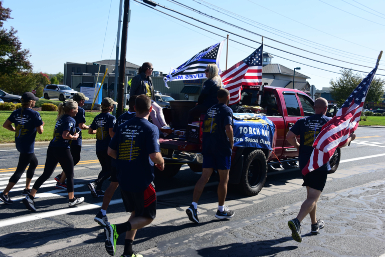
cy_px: 128
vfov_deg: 28.1
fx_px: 514
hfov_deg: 41.1
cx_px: 192
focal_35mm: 48
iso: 500
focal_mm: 48
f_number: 11
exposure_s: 1/500
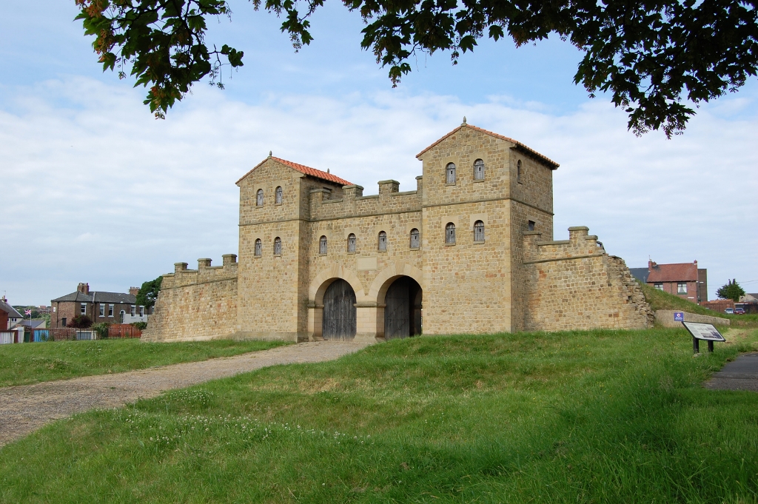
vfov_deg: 39.9
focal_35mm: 33
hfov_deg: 57.3
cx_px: 379
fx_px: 694
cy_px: 252
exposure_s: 1/320
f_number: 9
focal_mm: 22
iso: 200
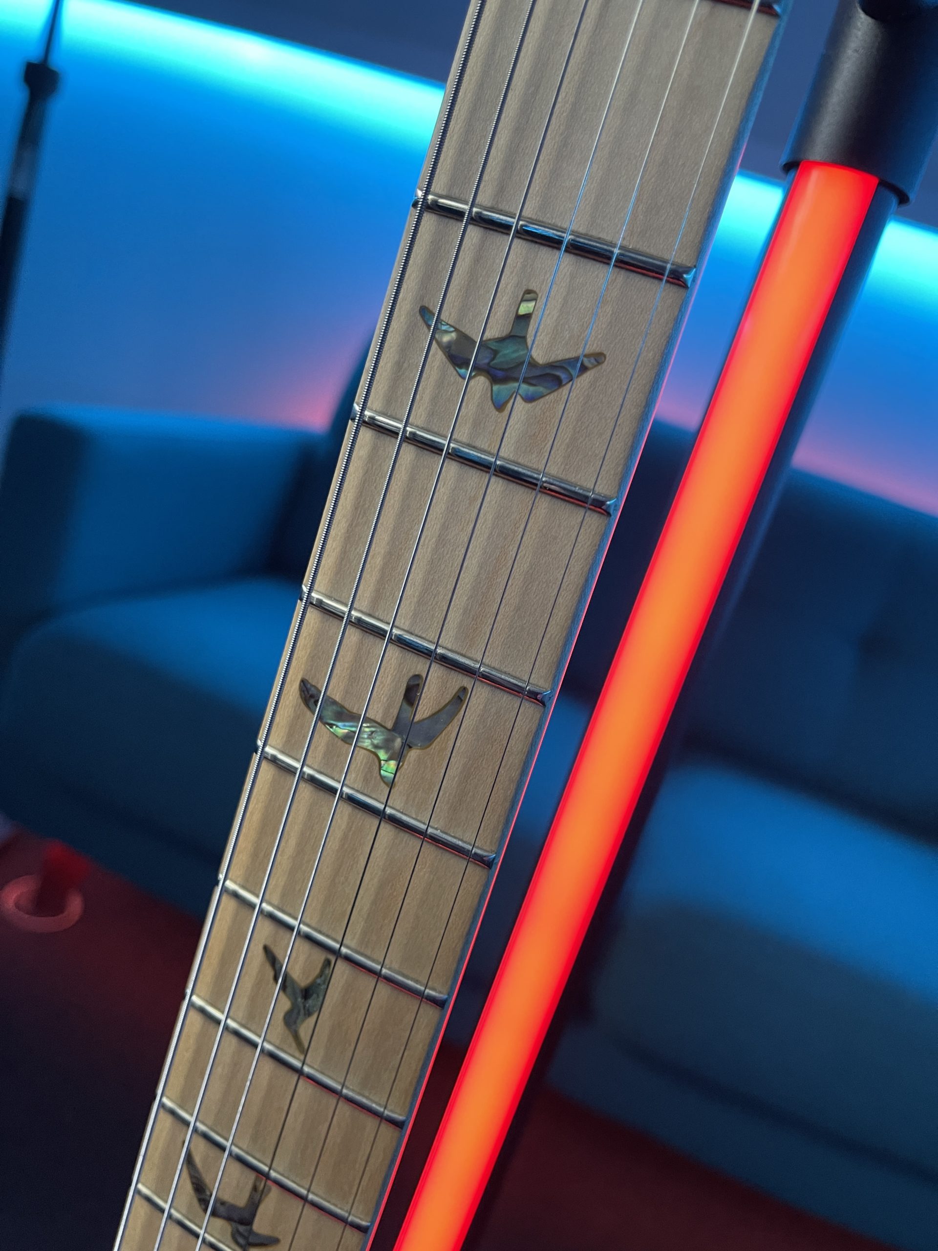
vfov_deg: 69.4
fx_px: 903
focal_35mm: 25
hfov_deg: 54.9
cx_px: 469
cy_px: 626
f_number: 1.6
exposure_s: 1/59
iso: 200
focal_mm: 5.1
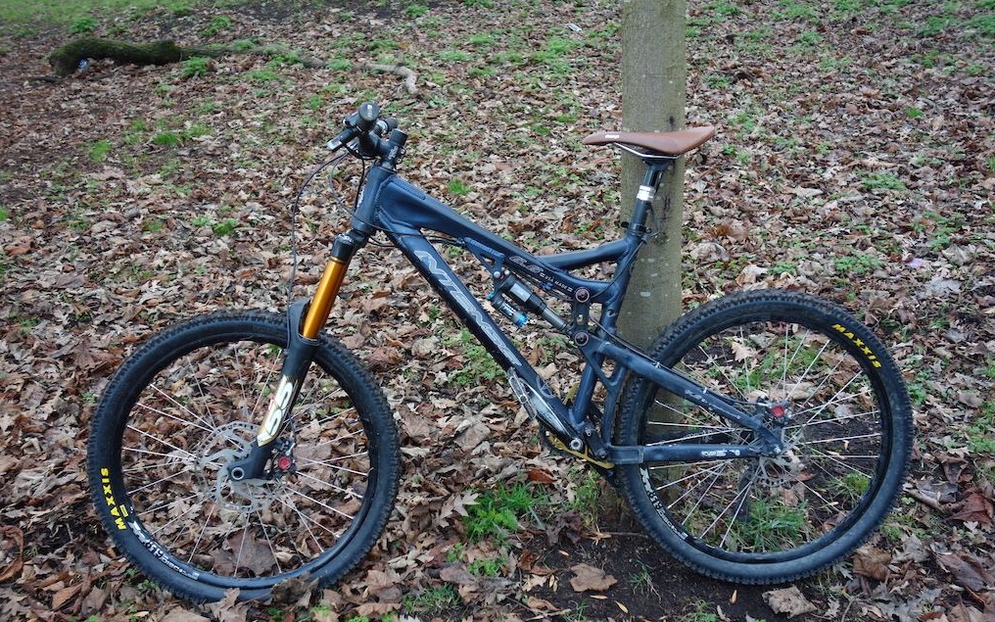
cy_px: 307
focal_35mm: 38
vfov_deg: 33.6
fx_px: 1030
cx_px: 498
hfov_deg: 51.5
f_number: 2.8
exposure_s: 1/40
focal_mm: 13.58
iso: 125
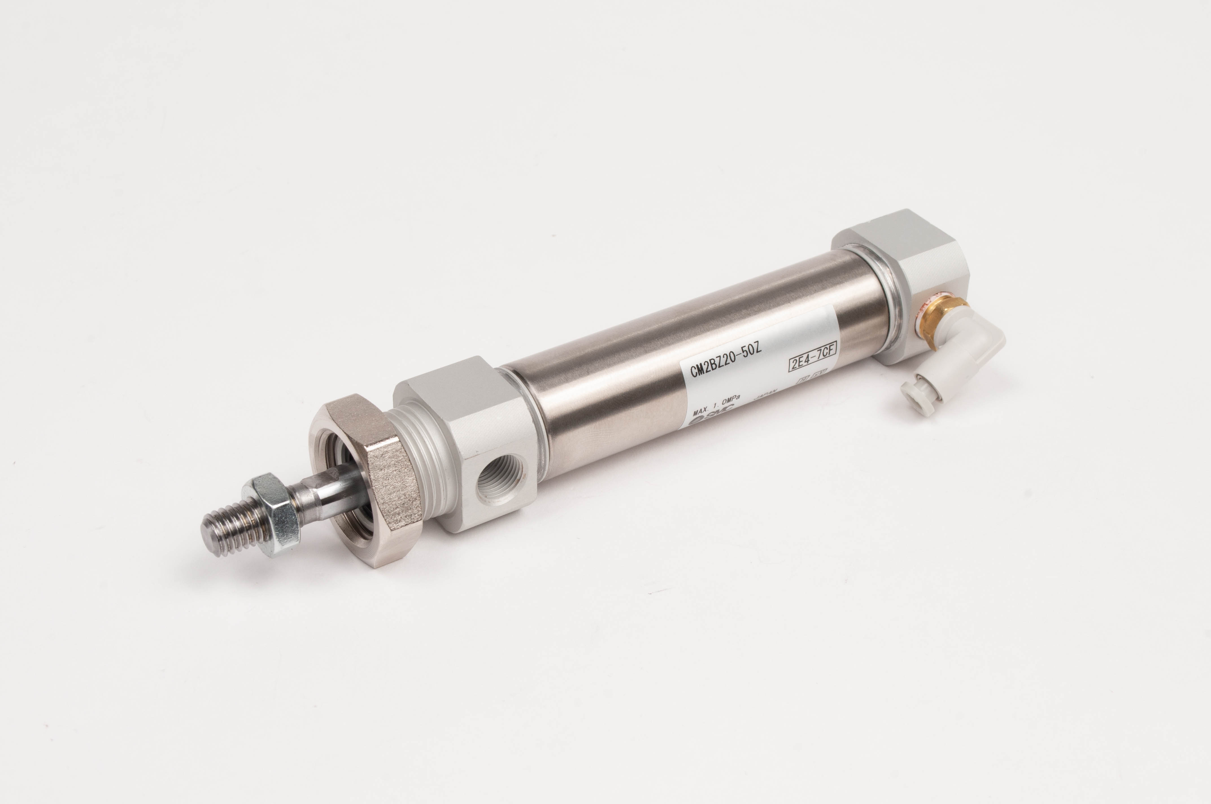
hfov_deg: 33.4
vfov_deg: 22.6
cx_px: 606
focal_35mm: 60
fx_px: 2016
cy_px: 402
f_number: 16
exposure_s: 1/60
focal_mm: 40
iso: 200
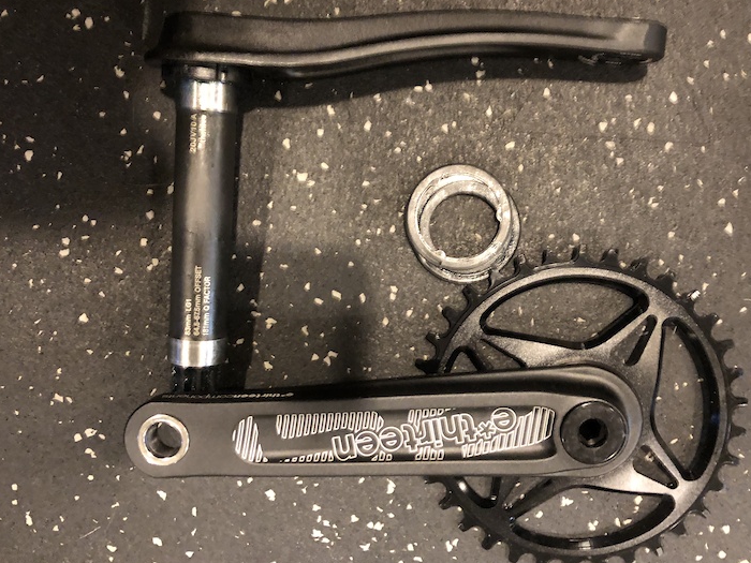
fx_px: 694
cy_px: 272
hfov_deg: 56.7
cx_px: 411
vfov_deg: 44.2
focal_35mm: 32
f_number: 1.8
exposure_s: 1/4
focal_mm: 3.99
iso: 80
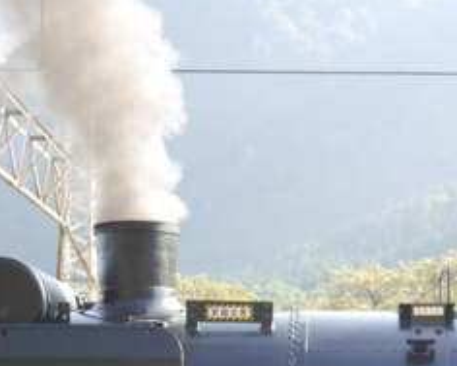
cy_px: 473
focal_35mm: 119
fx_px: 1610
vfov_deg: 12.6
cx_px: 443
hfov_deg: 15.9
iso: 160
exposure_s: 1/640
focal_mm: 20
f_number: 1.7
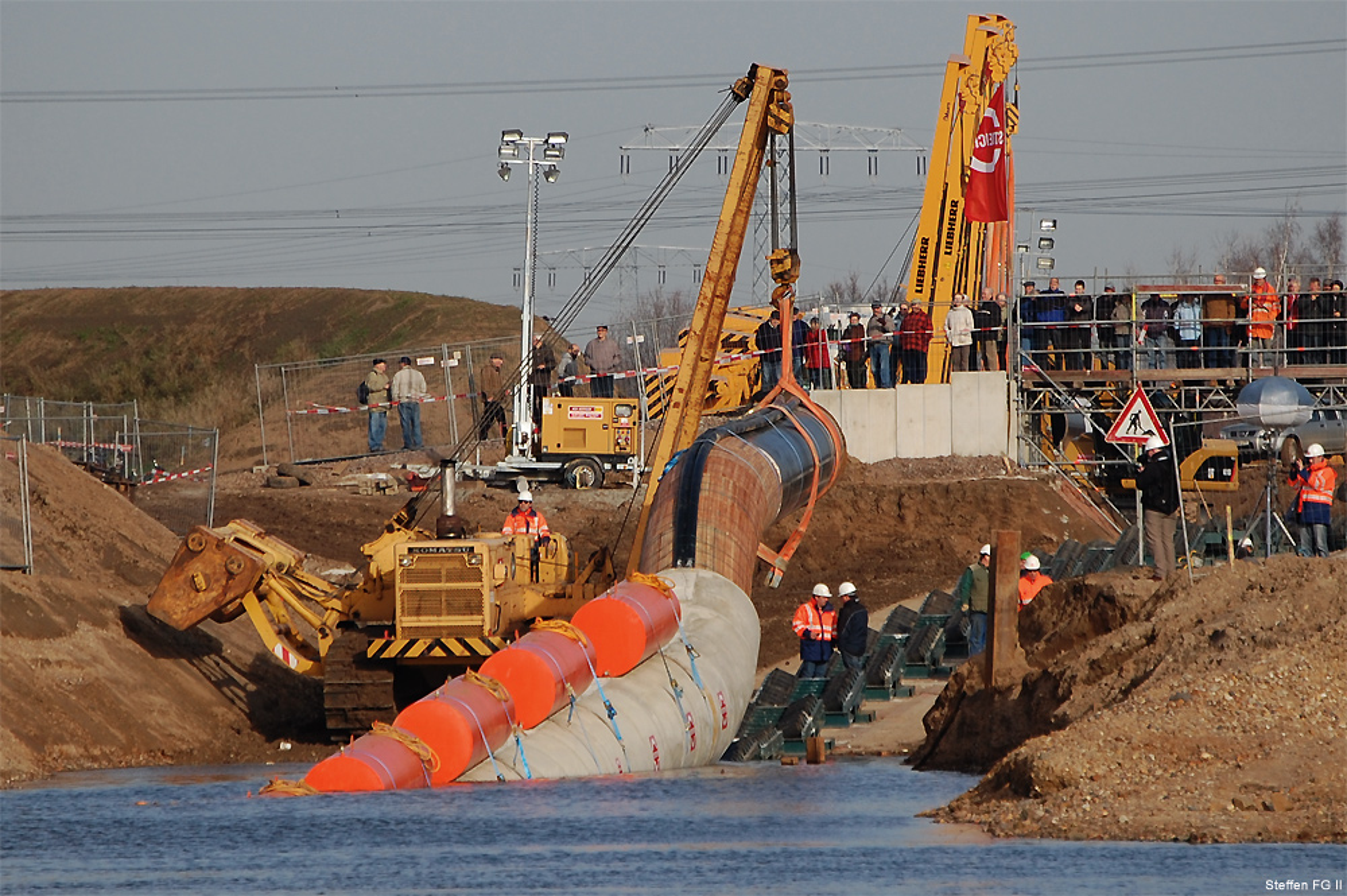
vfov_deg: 4.6
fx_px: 11215
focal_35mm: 300
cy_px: 448
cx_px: 674
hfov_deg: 6.9
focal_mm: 200
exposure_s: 1/640
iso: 200
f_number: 7.1
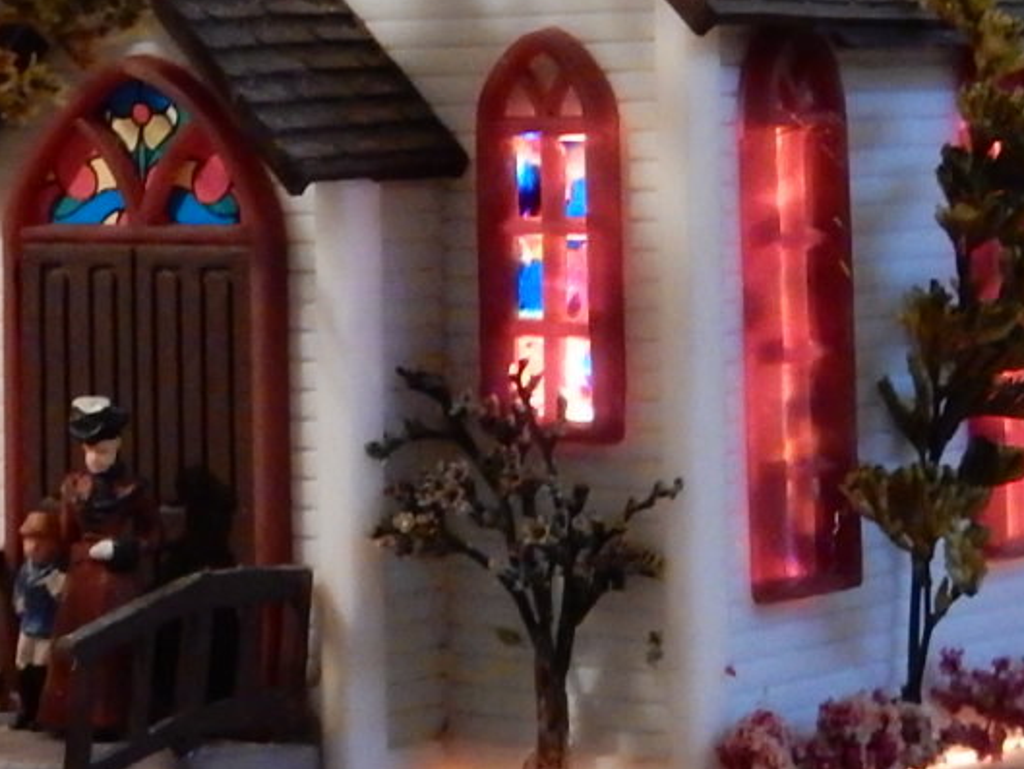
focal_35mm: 52
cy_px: 314
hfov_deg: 36.8
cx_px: 488
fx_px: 1539
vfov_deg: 28.0
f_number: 4.2
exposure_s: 1/6
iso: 800
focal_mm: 7.6
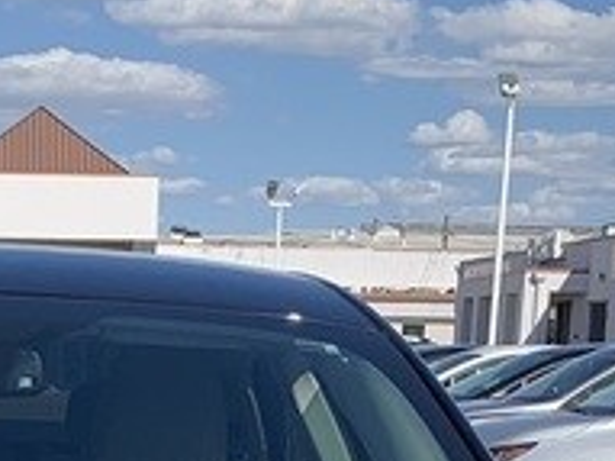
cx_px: -32
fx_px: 2326
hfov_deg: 14.8
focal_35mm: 131
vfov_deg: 10.1
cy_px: 1025
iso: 25
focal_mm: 4.25
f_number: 1.8
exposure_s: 1/2421
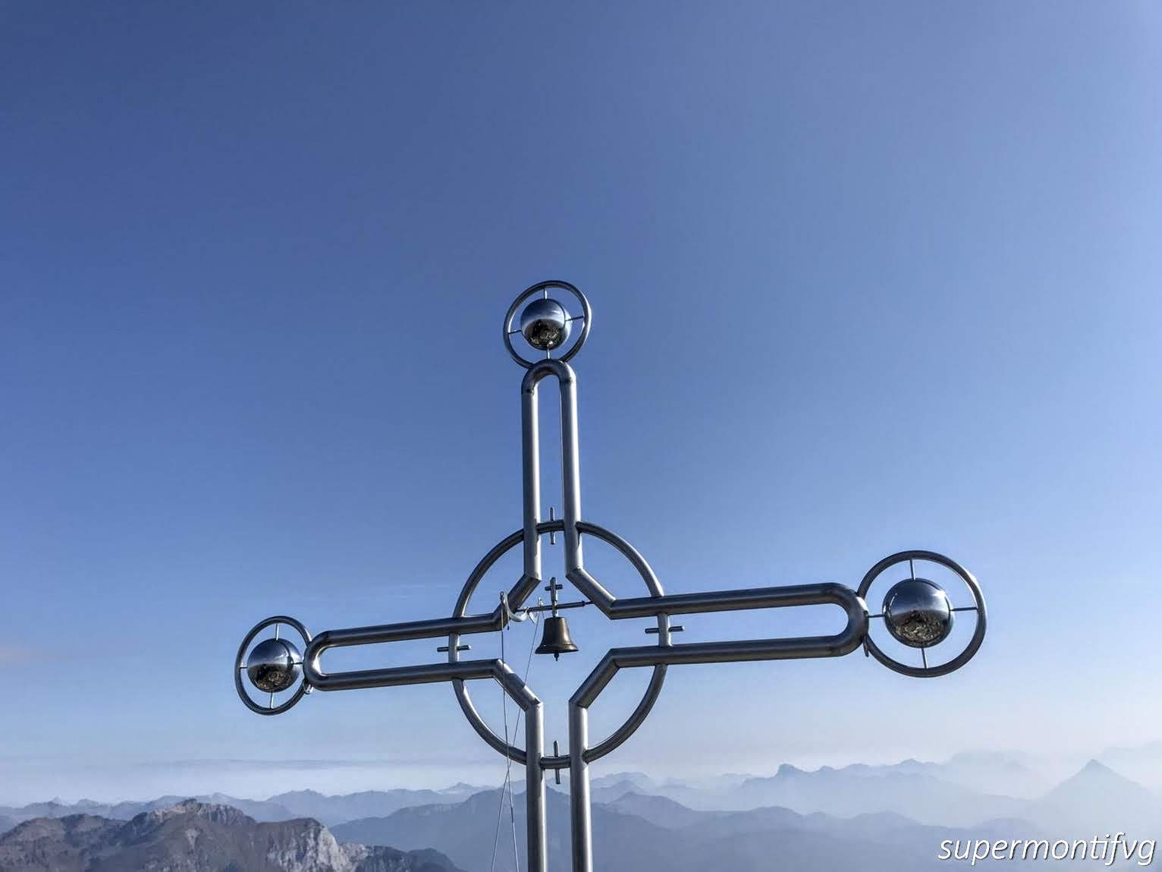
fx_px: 940
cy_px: 436
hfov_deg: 63.4
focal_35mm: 28
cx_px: 581
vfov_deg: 49.7
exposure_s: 1/3546
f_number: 1.8
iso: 20
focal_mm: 3.99
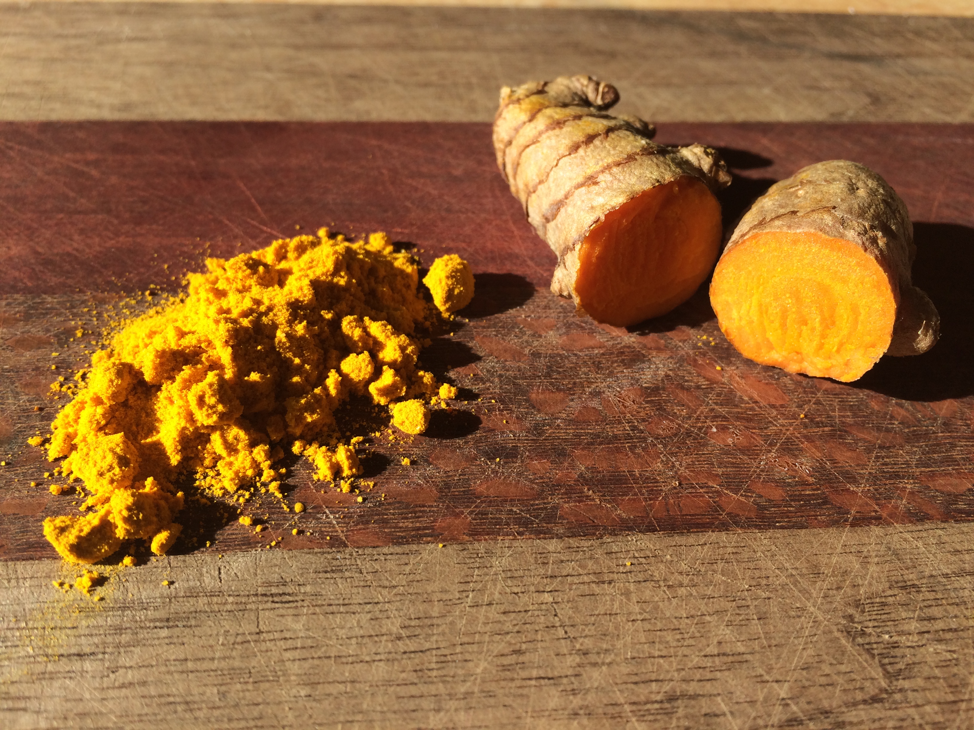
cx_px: 487
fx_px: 816
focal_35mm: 29
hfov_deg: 61.7
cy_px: 365
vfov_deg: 48.2
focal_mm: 4.15
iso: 32
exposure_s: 1/873
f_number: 2.2
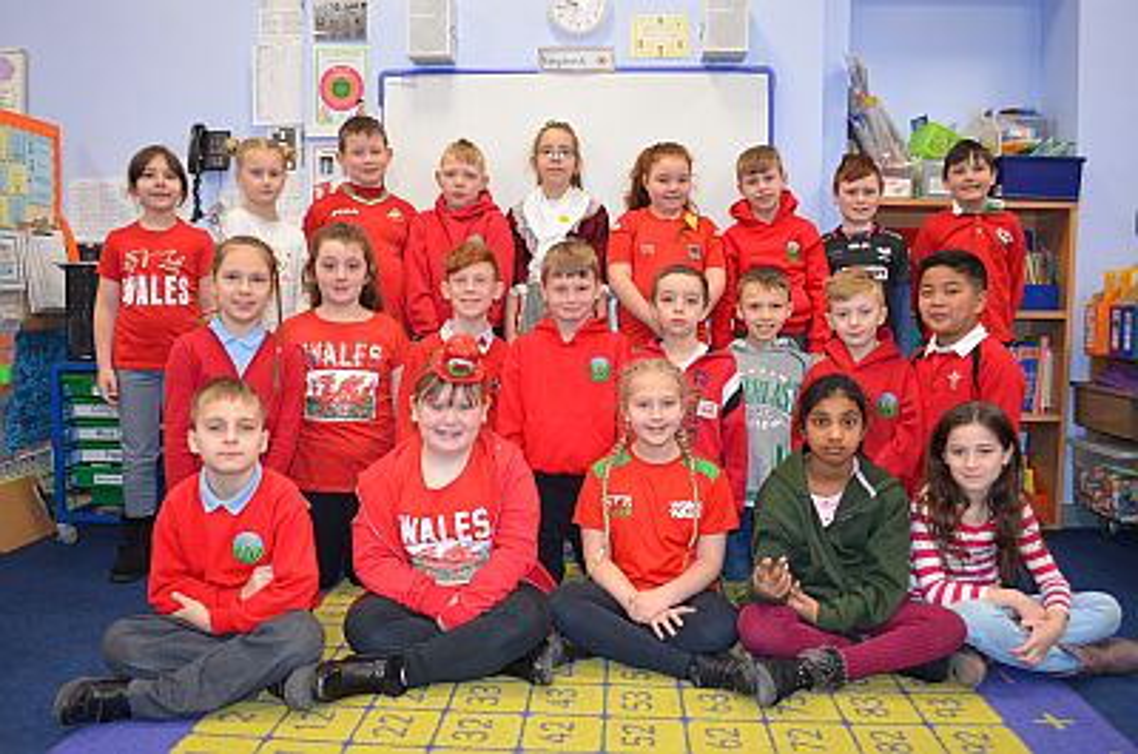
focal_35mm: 30
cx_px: 569
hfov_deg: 62.0
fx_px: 946
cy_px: 377
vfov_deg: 43.4
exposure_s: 1/60
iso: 1000
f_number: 3.8
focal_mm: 20
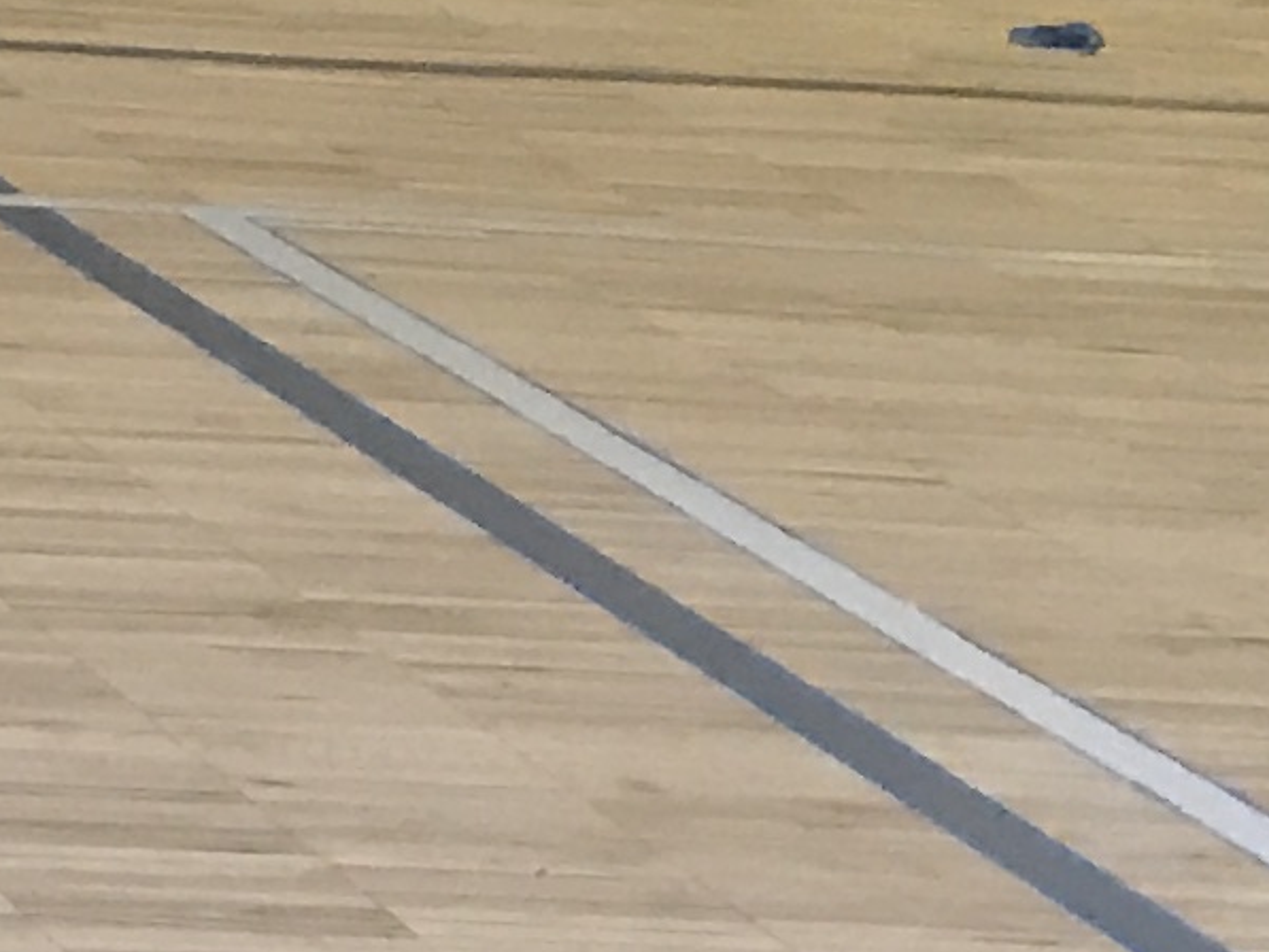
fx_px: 6930
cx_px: -1788
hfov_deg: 9.3
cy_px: 1668
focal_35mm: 189
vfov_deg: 7.6
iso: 50
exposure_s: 1/15
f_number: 1.8
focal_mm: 3.99
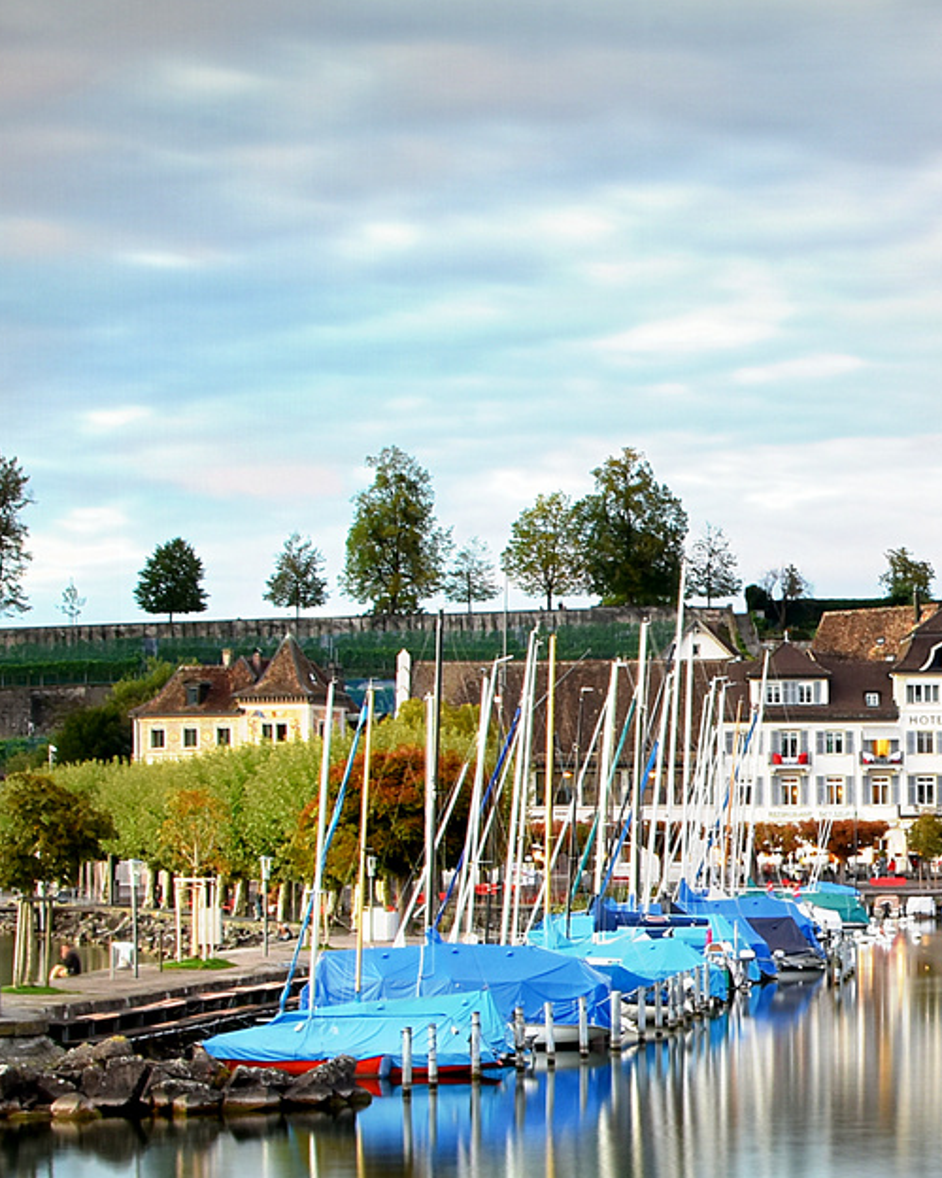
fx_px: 3312
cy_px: 799
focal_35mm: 95
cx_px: 1004
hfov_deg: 15.8
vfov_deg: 20.1
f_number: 25
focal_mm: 26
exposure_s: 20
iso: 100
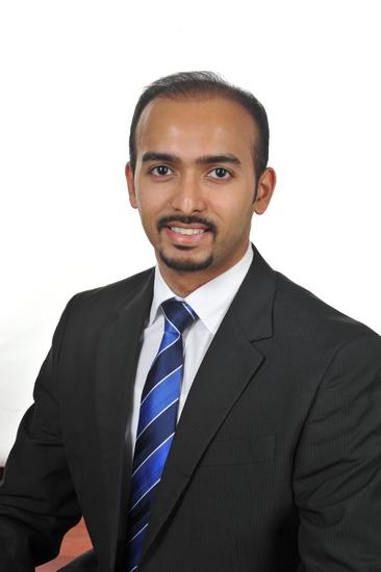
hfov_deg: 16.1
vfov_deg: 23.9
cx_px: 190
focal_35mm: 85
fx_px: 1351
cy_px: 286
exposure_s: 1/200
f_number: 13
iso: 320
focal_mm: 85
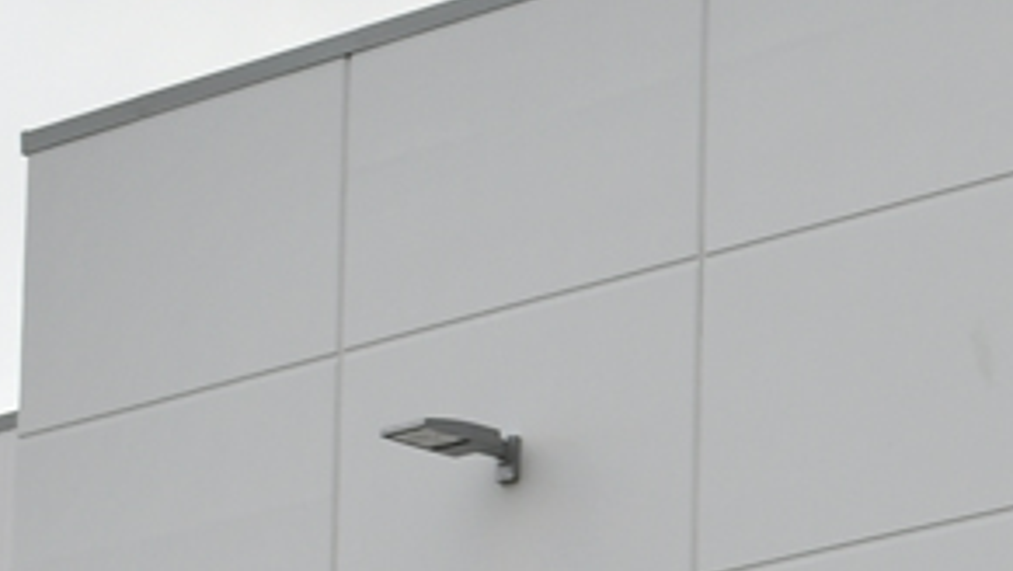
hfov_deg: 9.5
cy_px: 1069
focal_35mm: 216
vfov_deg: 5.5
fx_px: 5805
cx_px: 1842
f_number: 9
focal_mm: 27
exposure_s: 1/320
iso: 100
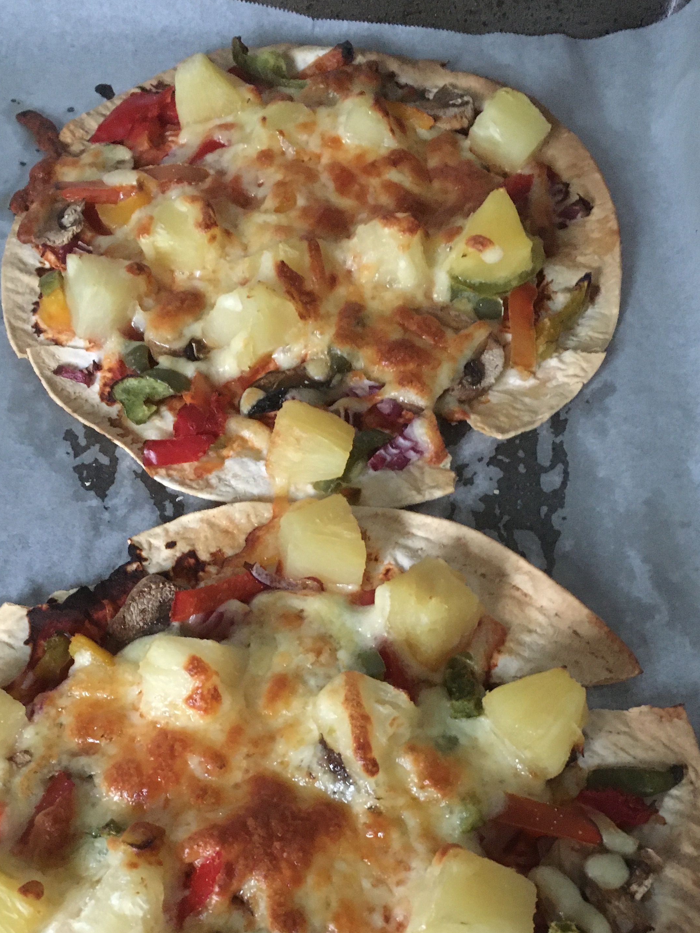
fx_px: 1105
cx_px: 299
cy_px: 639
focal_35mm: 41
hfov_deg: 35.1
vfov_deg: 44.9
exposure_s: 1/17
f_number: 2.2
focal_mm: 4.15
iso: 400
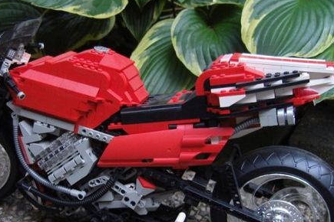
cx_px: 126
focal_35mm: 52
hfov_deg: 38.0
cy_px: 137
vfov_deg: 25.9
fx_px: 482
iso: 125
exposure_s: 1/40
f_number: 2.8
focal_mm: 7.3
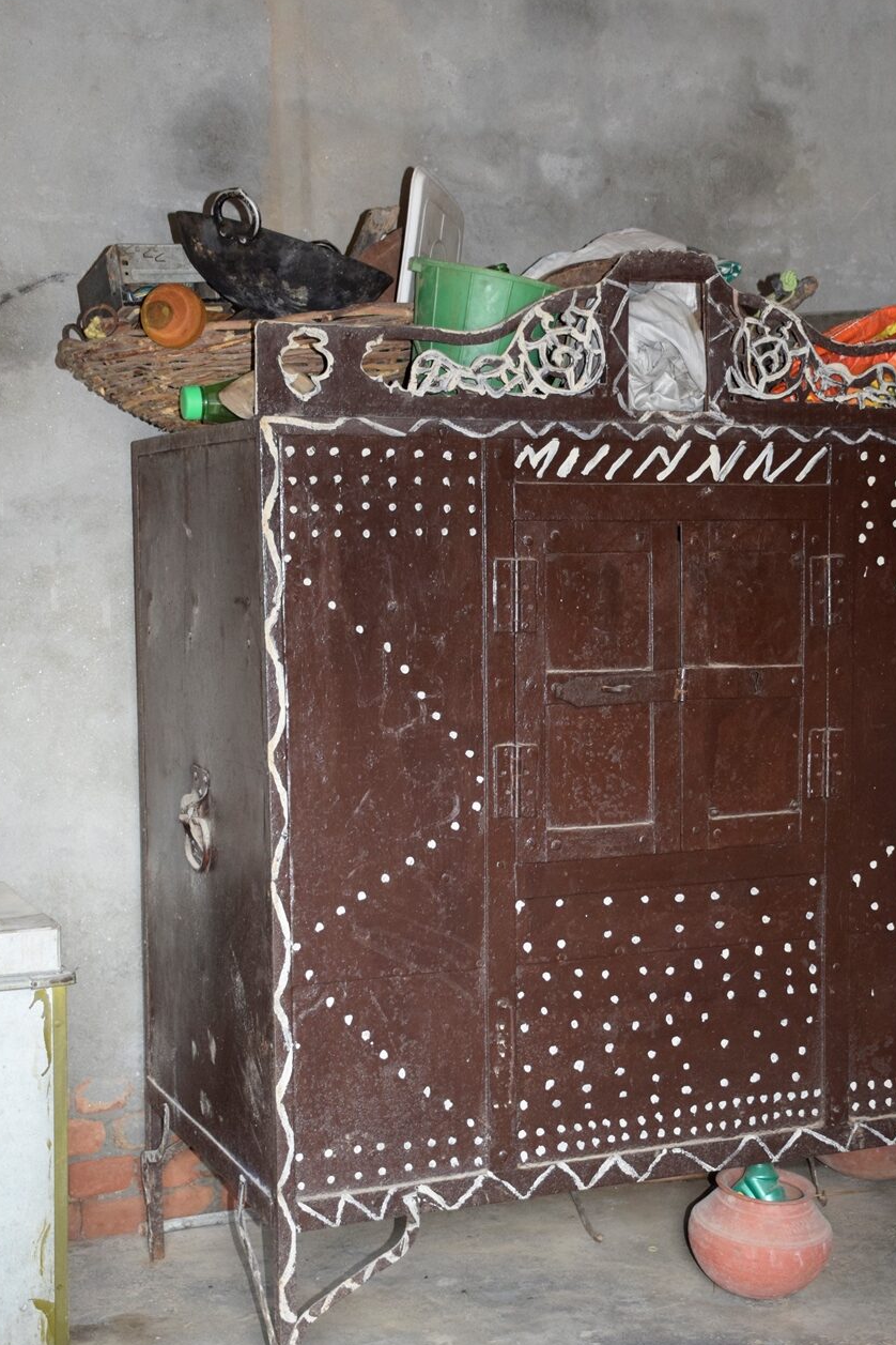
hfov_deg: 23.3
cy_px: 752
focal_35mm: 58
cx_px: 563
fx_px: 2165
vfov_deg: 34.4
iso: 1000
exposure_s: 1/60
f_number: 4
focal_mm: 30
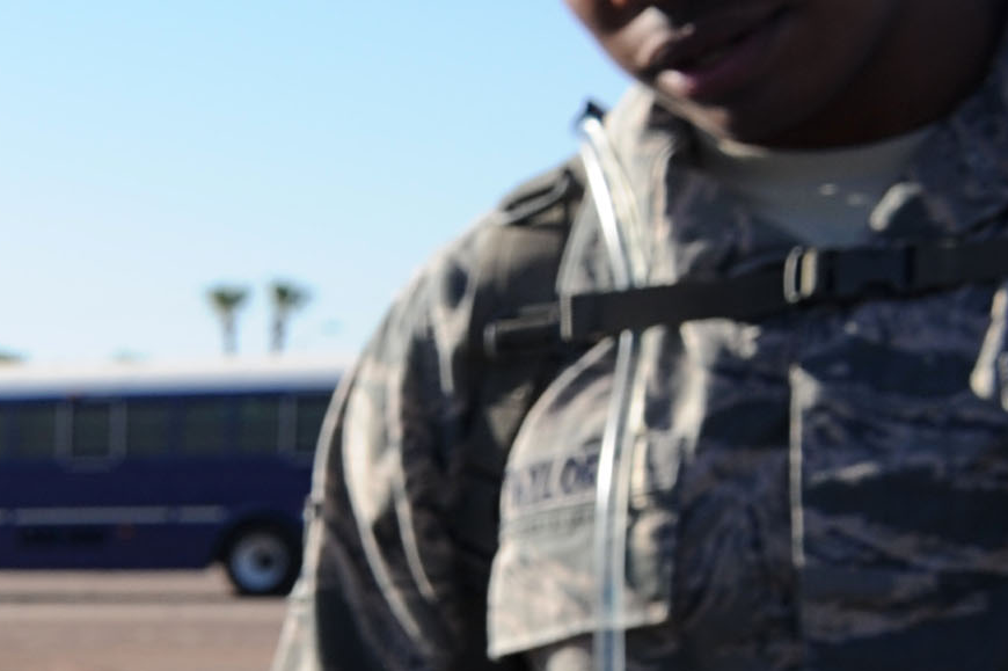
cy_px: 1140
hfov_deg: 12.2
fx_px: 3834
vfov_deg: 9.6
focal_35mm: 137
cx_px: -1343
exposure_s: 1/320
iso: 200
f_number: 8
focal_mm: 28
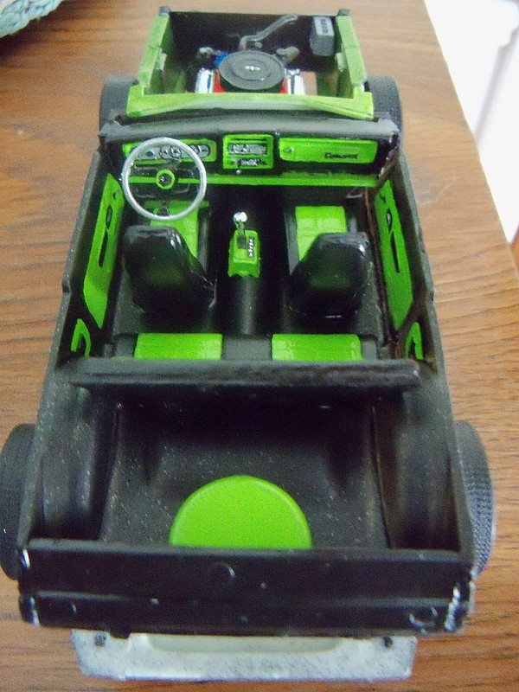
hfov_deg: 40.7
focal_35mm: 35
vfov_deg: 52.6
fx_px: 700
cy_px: 346
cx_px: 260
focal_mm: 6.2
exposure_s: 1/8
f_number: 3.5
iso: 1600
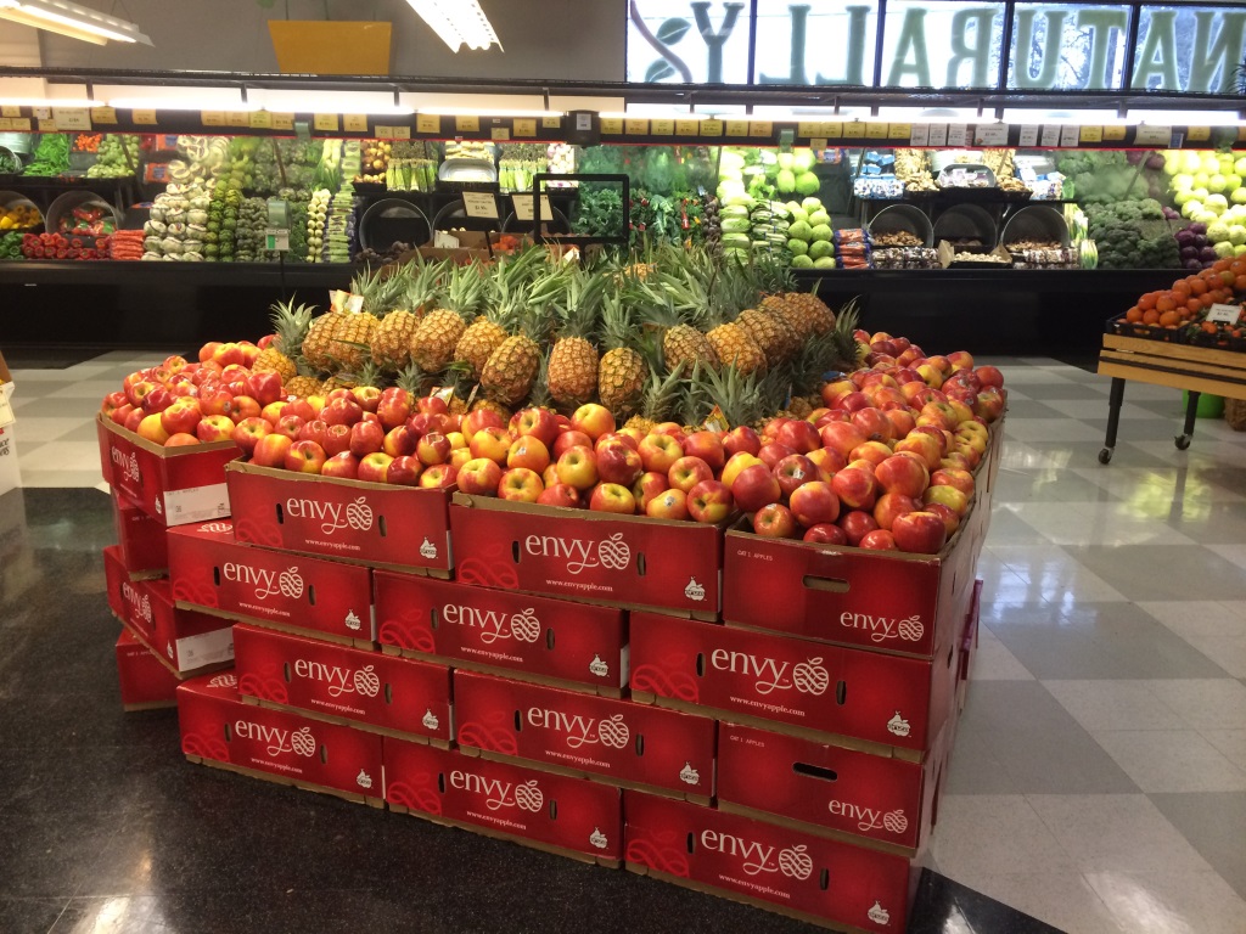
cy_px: 467
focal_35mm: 30
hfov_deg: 60.0
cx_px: 623
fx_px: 1080
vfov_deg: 46.8
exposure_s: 1/30
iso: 64
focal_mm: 4.12
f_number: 2.2
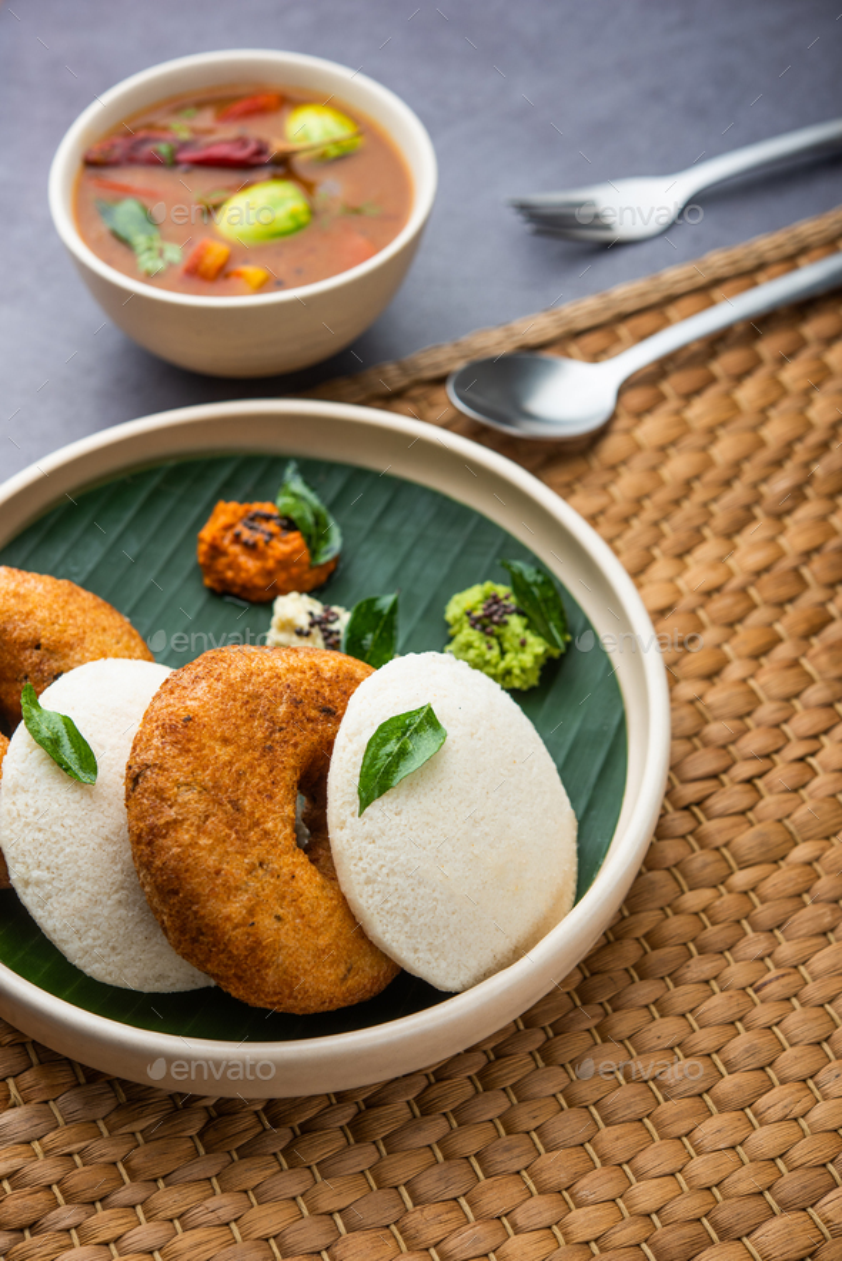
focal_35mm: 60
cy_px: 630
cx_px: 421
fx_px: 2103
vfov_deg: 33.4
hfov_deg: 22.6
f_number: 6.3
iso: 100
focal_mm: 60
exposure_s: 1/125
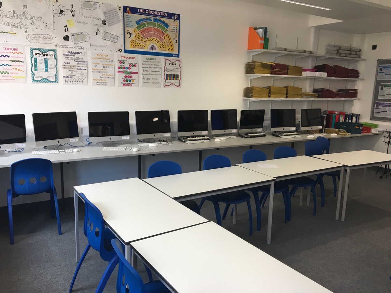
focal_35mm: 29
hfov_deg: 61.7
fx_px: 328
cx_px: 196
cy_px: 146
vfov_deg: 48.2
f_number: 2.2
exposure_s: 1/33
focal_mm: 4.15
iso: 25
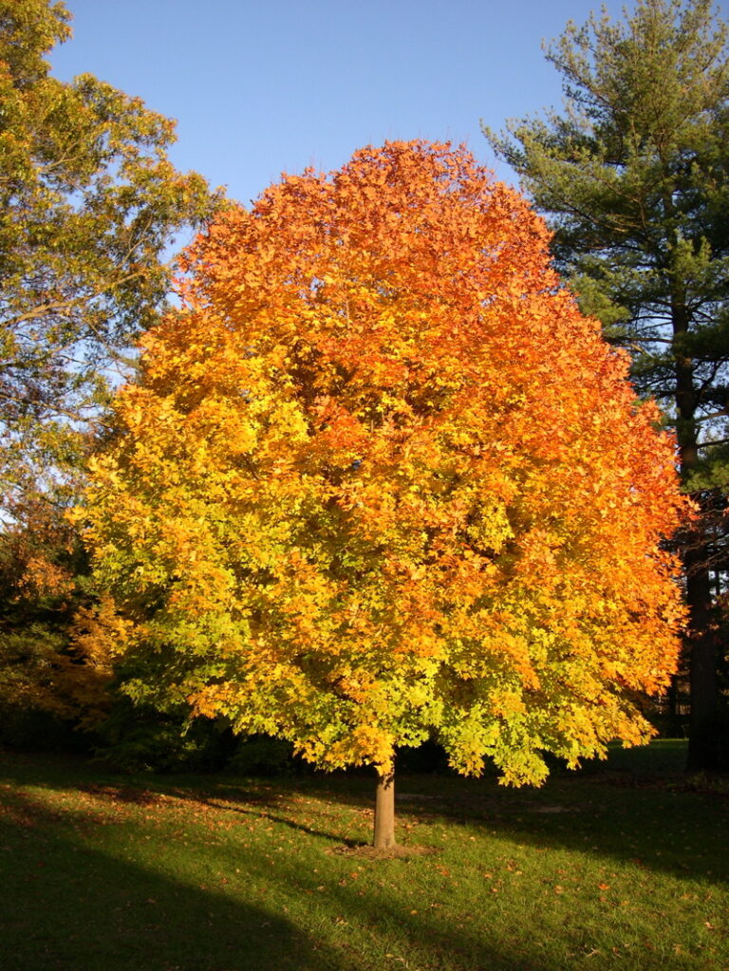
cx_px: 364
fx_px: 1066
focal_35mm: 38
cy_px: 486
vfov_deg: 49.0
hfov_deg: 37.7
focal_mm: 8
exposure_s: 1/400
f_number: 2.8
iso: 100
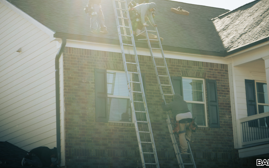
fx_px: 726
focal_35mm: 99
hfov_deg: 21.0
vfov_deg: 13.2
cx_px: 148
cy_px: 48
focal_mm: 70
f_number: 8
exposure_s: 1/125
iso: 100
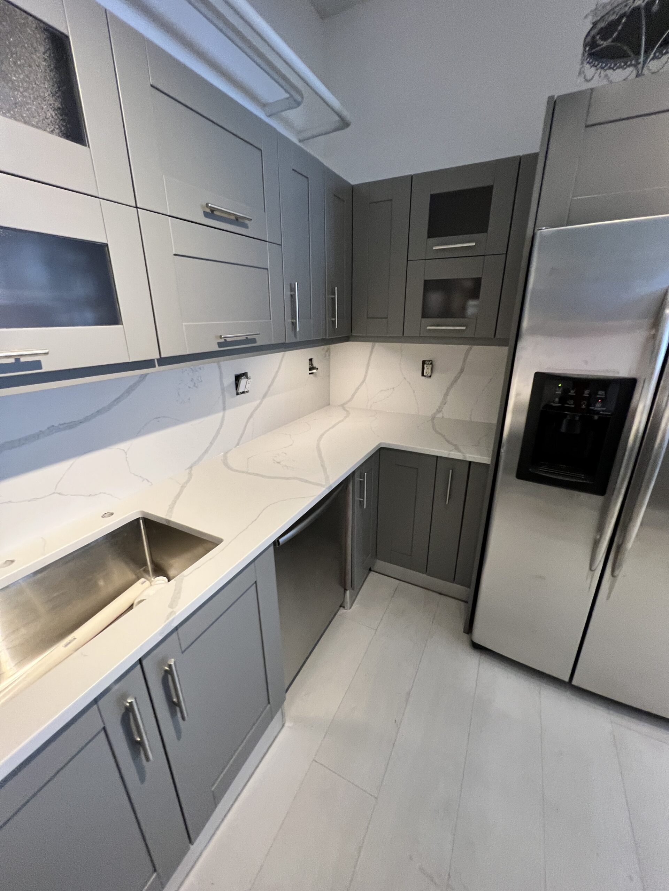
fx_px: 335
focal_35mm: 13
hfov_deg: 89.9
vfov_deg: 106.2
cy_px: 446
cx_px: 334
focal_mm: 1.57
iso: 200
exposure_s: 1/60
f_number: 1.8
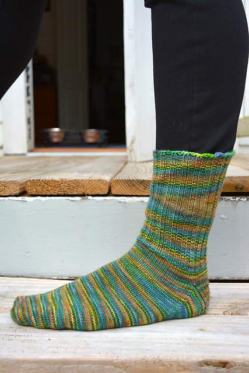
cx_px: 124
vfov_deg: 41.1
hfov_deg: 28.1
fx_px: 498
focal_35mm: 48
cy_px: 186
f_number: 4.8
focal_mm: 32
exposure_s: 1/500
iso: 250
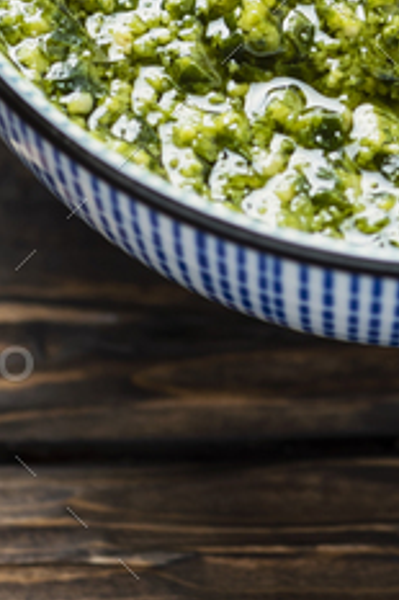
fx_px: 6643
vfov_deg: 5.1
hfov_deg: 3.4
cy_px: -430
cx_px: 296
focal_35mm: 399
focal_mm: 105
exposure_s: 1/160
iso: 100
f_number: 5.6
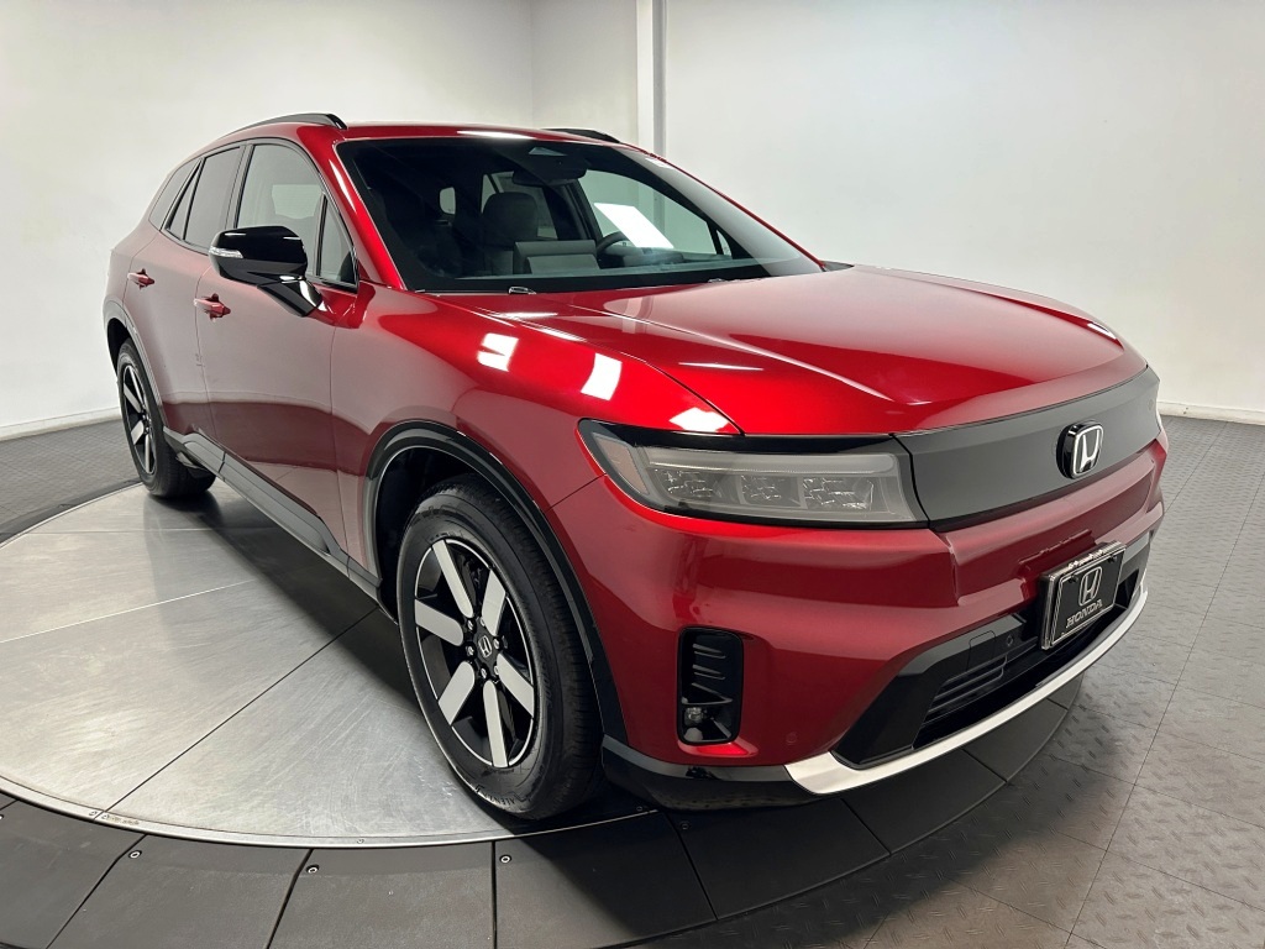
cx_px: 632
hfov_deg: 71.6
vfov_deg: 56.8
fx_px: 877
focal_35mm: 24
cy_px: 474
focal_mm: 6.86
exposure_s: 1/60
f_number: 1.78
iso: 400
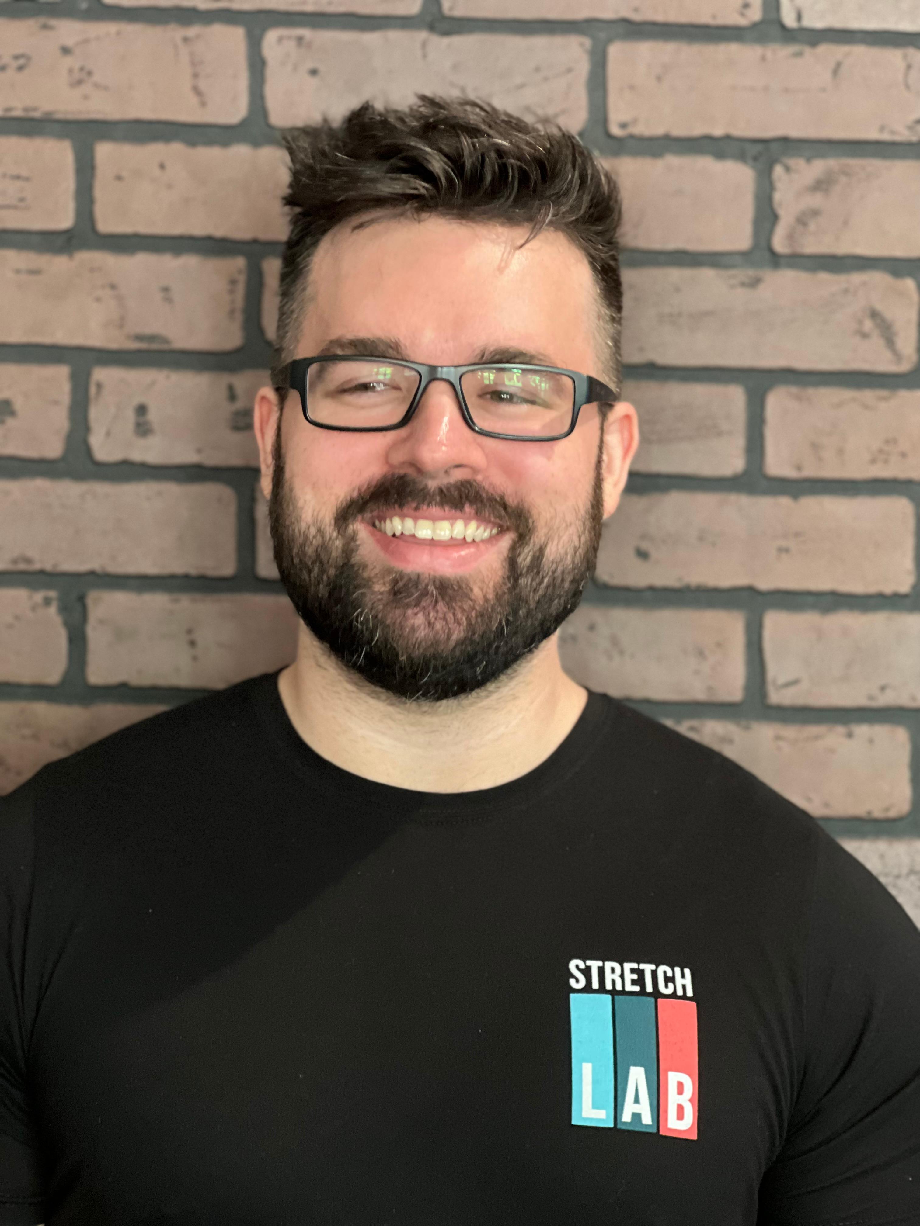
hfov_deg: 19.1
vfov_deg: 25.3
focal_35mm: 77
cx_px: 460
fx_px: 2729
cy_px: 613
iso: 400
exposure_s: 1/20
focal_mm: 9
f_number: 2.8
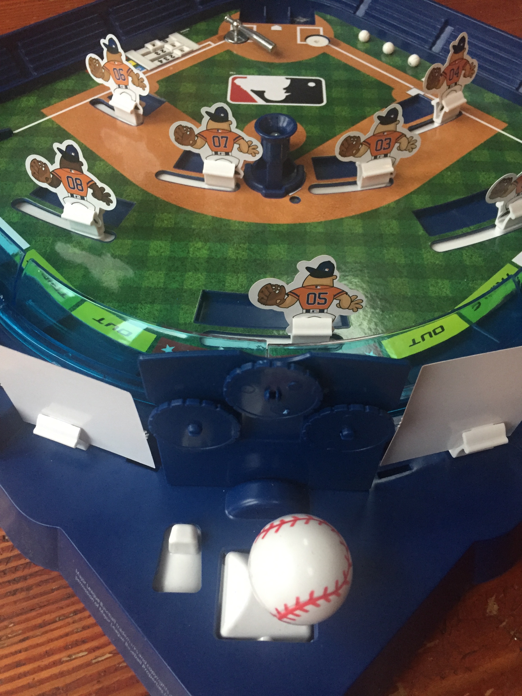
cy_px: 348
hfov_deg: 48.2
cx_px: 261
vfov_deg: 61.7
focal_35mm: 29
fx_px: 583
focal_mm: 4.15
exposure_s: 1/24
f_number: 2.2
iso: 250
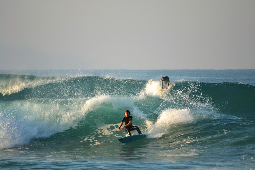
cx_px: 128
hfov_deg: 4.6
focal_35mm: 450
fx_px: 3188
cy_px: 85
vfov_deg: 3.1
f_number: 5.6
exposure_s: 1/800
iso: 400
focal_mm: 300
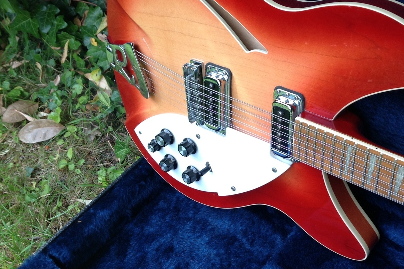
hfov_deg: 39.3
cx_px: 261
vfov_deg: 26.9
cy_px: 108
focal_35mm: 50
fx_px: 561
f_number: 2.4
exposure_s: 1/210
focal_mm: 4.28
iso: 50
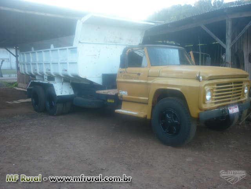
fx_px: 239
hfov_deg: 55.4
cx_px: 126
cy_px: 94
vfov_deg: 42.9
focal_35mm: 33
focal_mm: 5.5
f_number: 2.8
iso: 80
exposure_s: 1/40
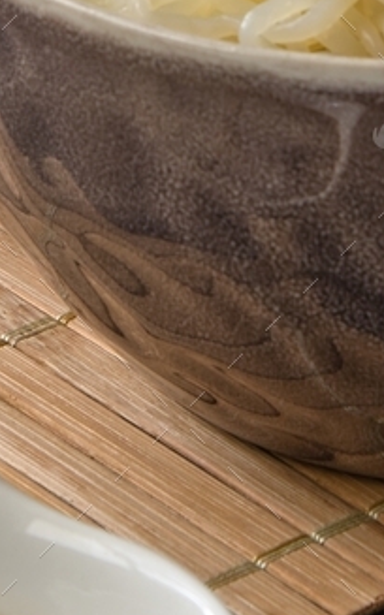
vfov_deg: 4.5
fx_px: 7763
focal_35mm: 463
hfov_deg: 2.8
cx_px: 169
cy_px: 114
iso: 125
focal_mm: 113
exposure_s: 1/6
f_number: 14
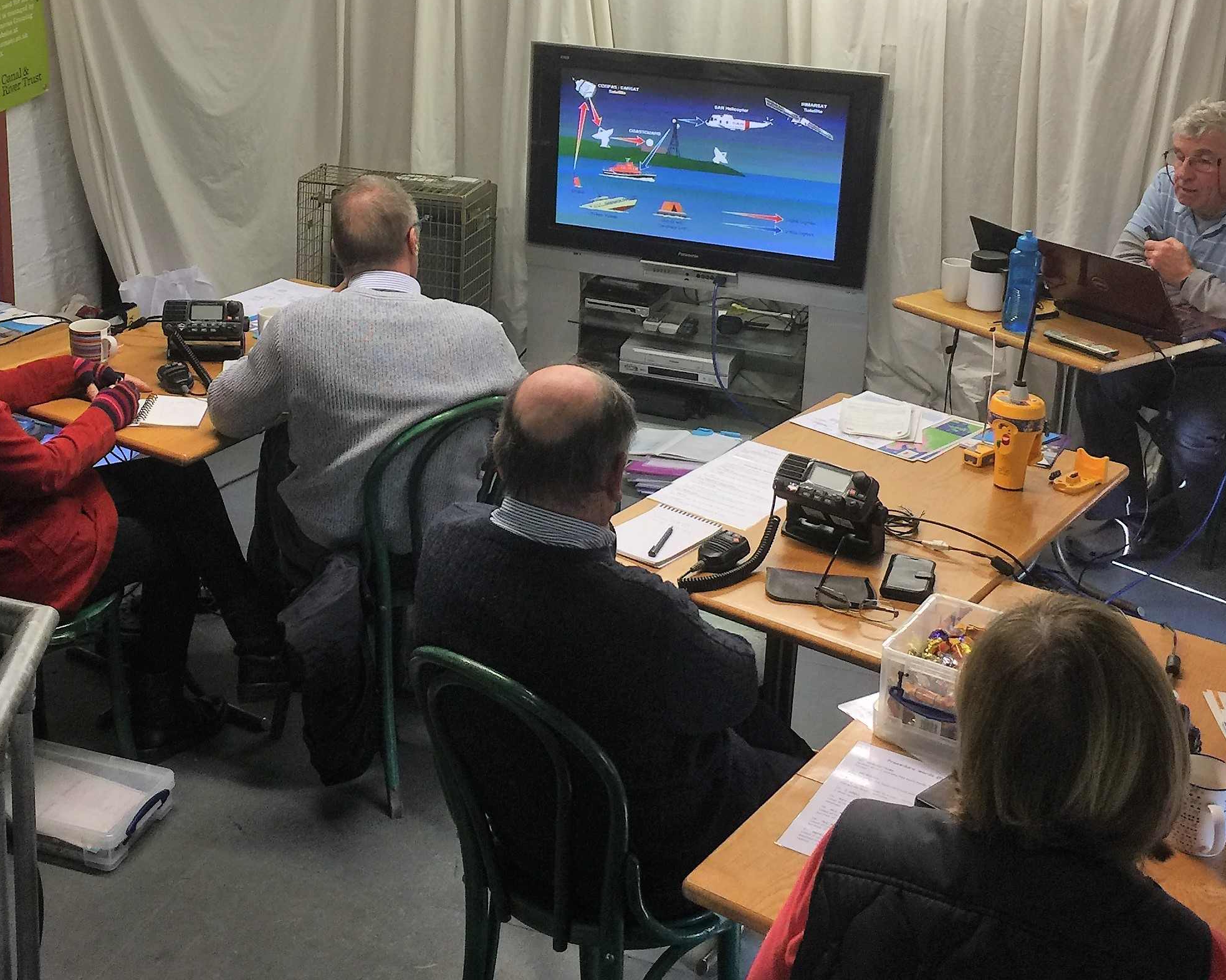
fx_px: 1342
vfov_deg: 40.1
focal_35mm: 37
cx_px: 596
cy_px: 444
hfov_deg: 49.1
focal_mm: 4.15
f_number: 2.2
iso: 40
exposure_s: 1/33
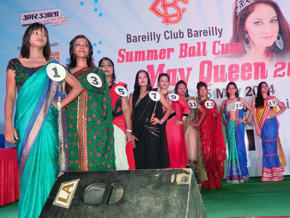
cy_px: 109
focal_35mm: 35
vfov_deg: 40.7
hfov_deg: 52.6
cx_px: 145
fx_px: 293
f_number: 3.3
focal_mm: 6.2
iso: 200
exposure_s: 1/30
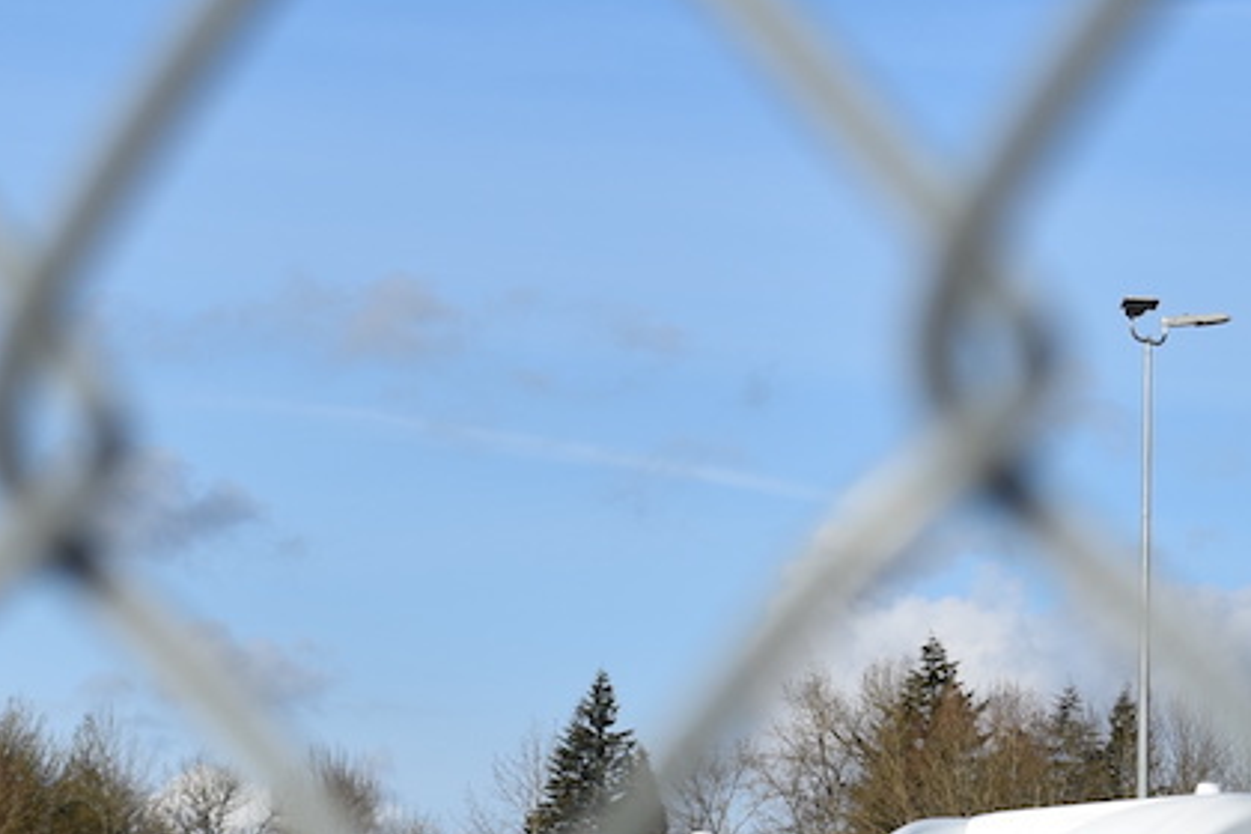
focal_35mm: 163
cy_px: 1019
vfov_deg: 8.3
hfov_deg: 12.4
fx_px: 5664
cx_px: 1328
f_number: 9
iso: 100
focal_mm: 38
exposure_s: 1/320
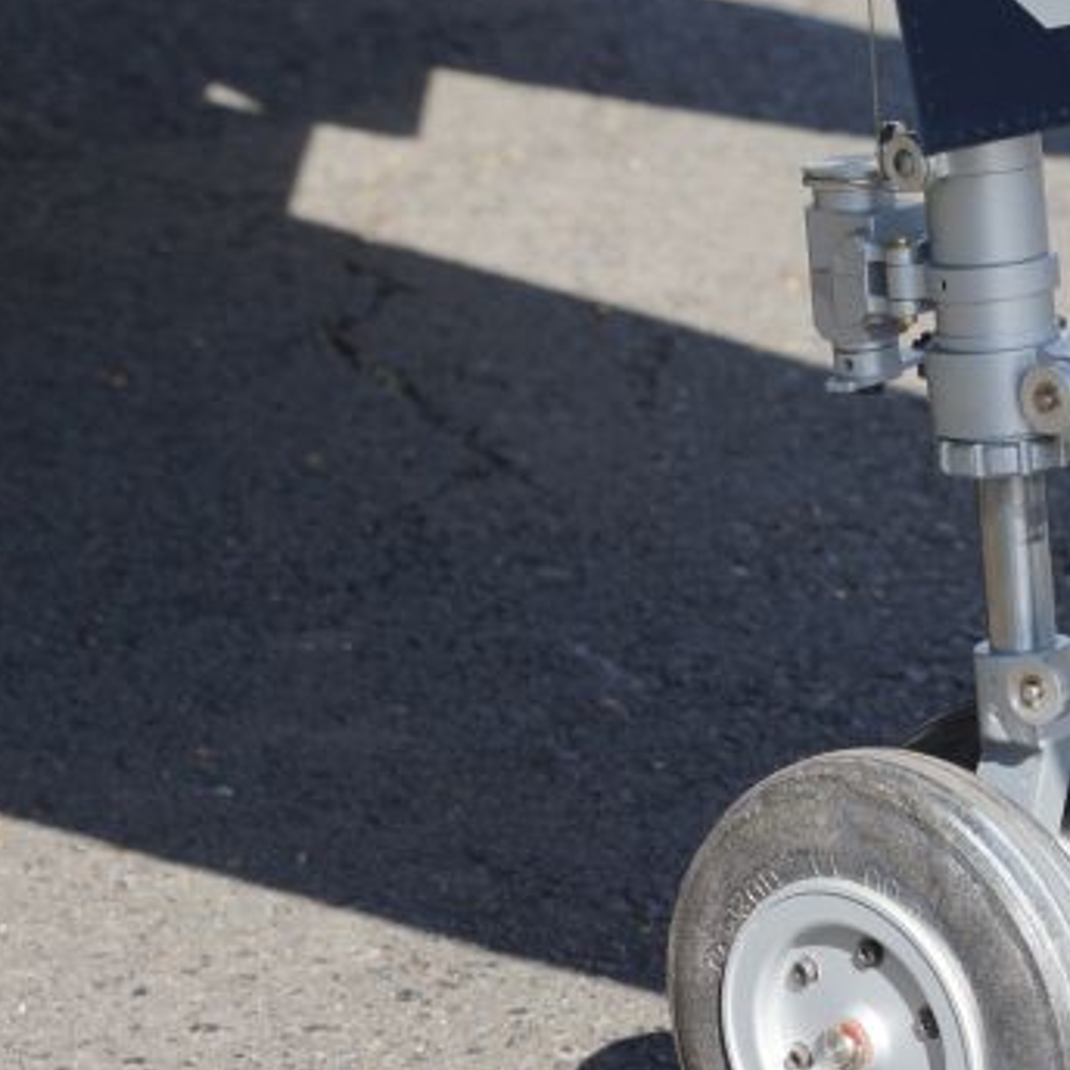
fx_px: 6645
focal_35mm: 190
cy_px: 369
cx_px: 924
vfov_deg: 9.2
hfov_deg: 9.2
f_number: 7.1
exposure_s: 1/160
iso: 100
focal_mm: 50
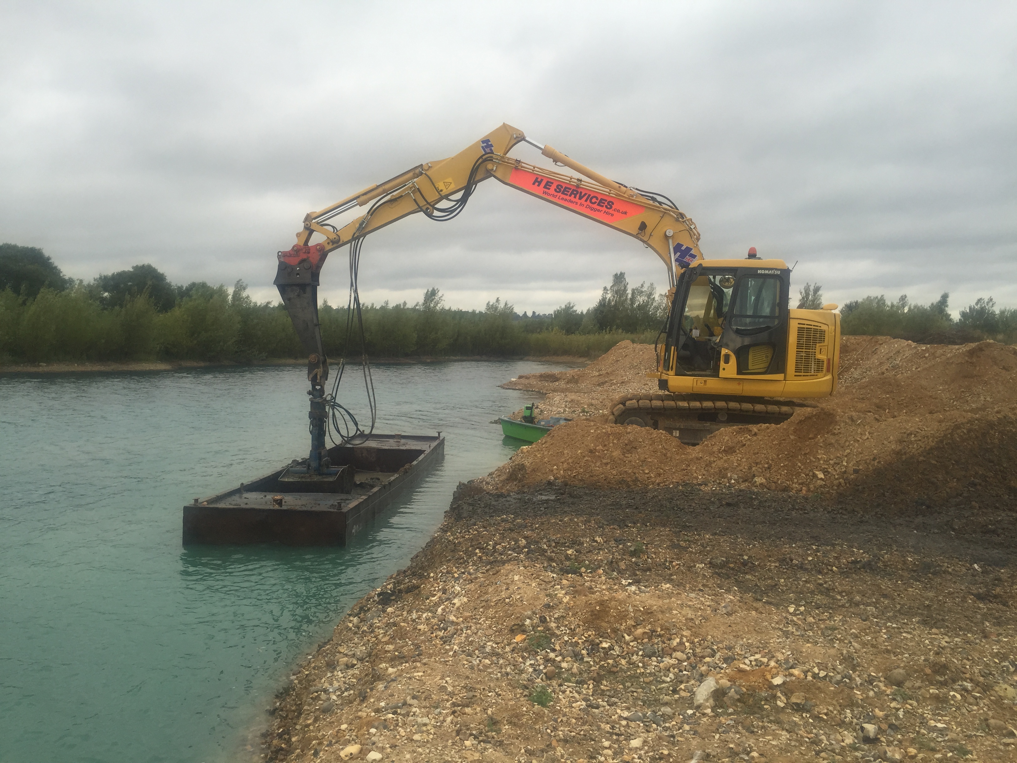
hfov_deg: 61.7
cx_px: 508
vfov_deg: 48.2
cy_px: 382
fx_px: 852
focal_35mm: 29
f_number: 2.2
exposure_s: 1/353
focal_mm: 4.15
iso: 32
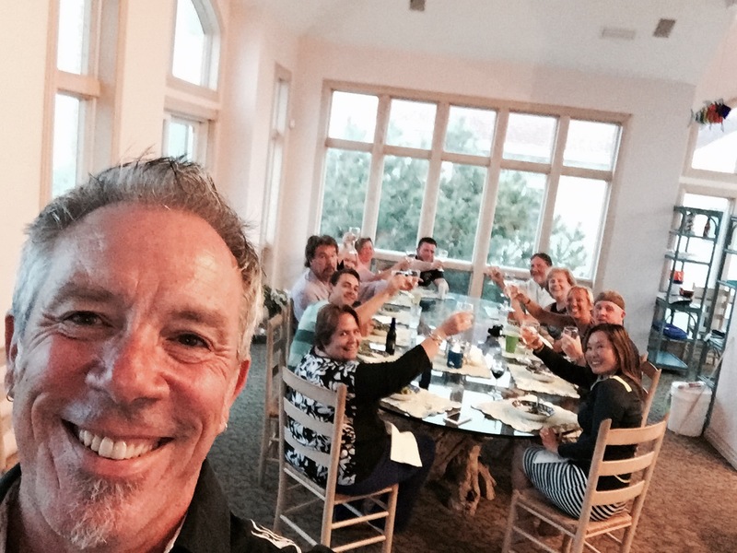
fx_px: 660
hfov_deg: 58.4
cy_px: 276
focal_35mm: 31
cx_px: 368
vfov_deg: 45.4
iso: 640
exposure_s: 1/15
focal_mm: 2.65
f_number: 2.2
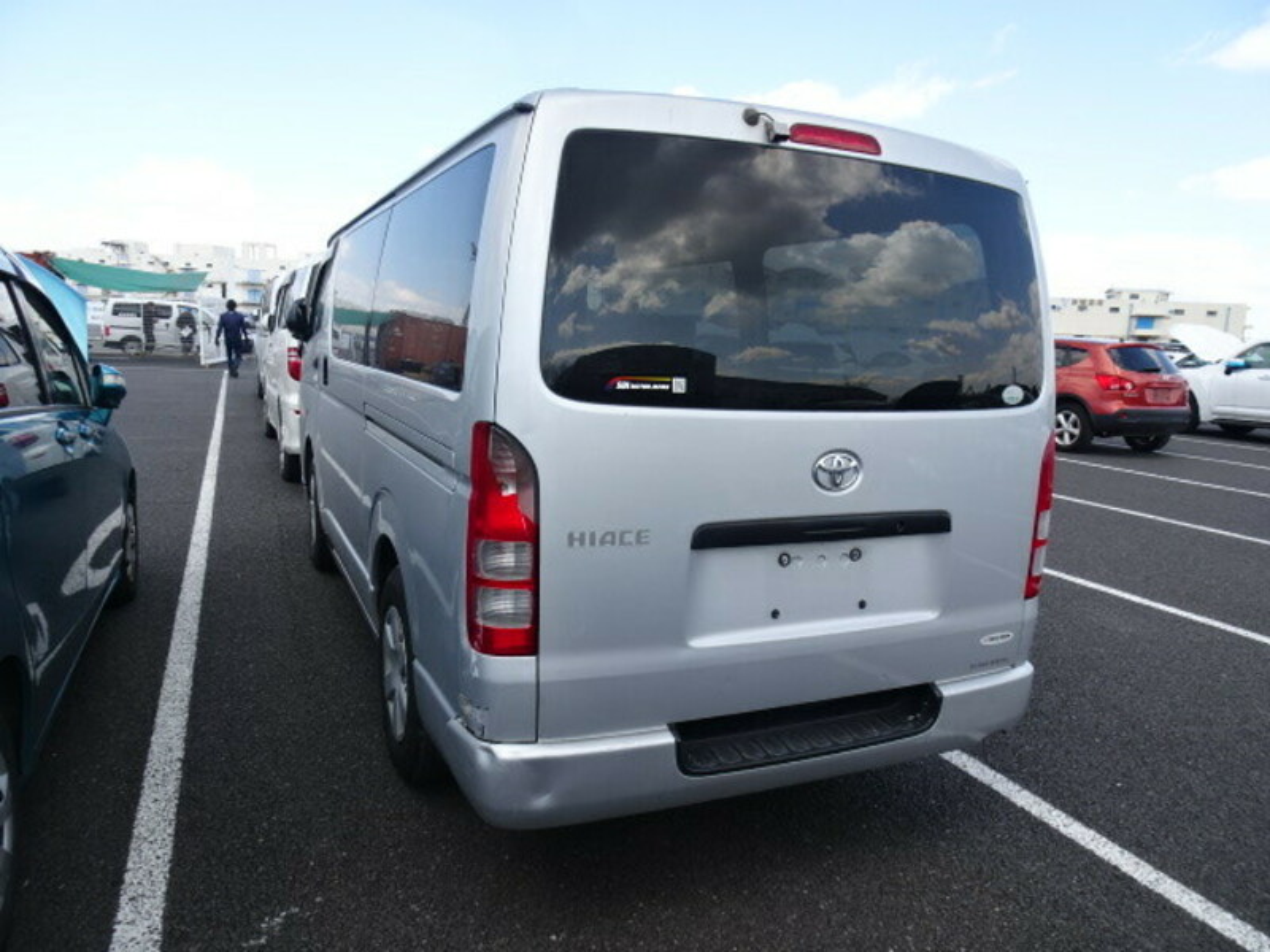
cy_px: 476
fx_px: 881
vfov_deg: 56.8
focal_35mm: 24
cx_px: 635
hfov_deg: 71.6
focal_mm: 4.1
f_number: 3.5
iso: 80
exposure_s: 1/400
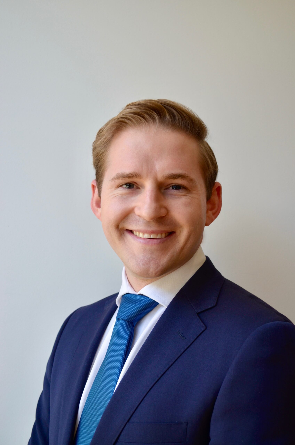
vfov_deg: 39.0
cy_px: 222
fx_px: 630
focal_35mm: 51
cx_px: 148
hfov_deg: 26.4
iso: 320
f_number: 5
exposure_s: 1/125
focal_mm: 34
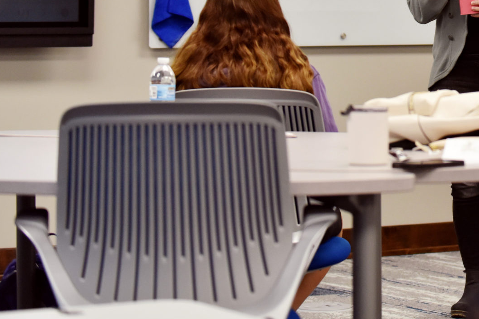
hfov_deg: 11.2
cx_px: 510
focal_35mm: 181
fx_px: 2409
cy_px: -47
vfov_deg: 7.5
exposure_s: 1/400
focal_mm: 75
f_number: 2.8
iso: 1600
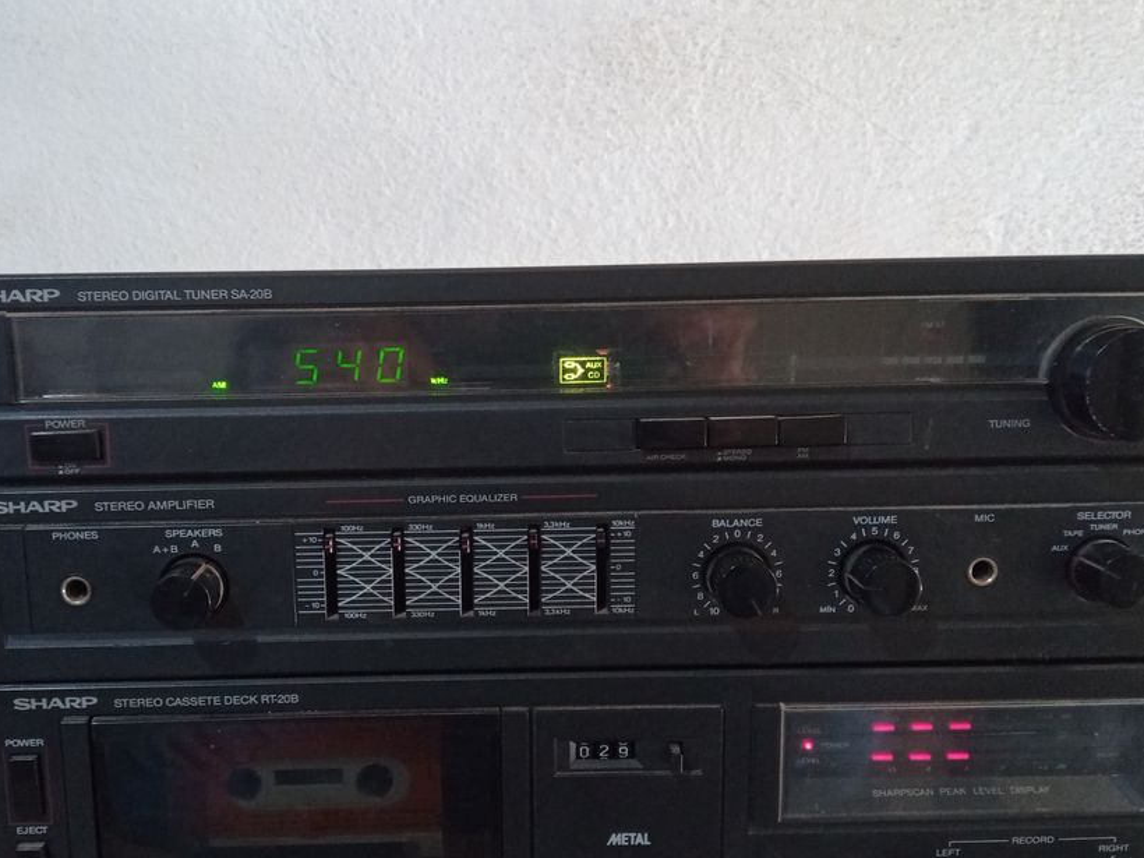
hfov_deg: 45.7
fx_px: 1355
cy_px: 492
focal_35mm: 41
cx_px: 495
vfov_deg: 35.1
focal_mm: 3.4
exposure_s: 1/30
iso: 946
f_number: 2
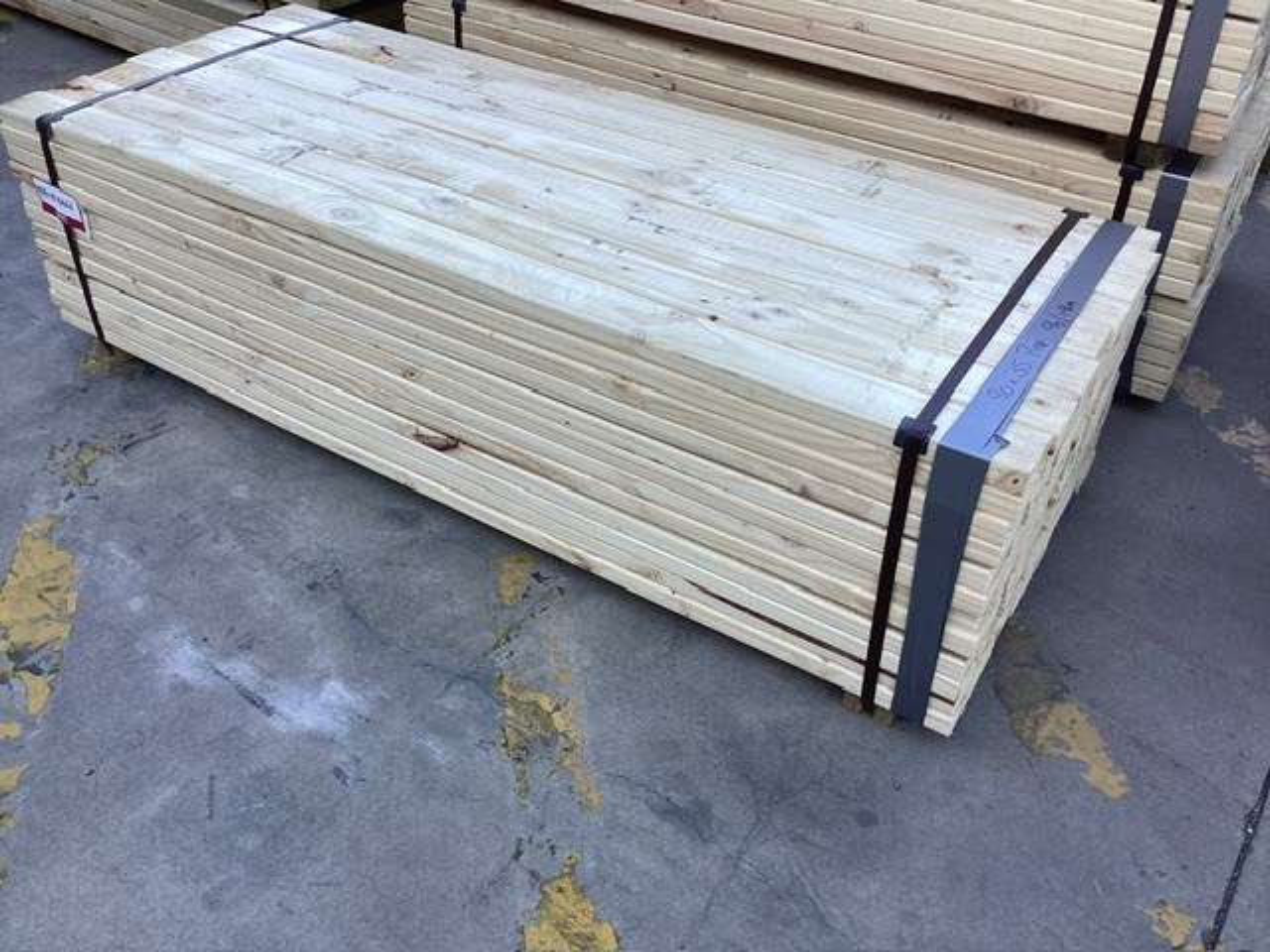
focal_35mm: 31
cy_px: 476
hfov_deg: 58.4
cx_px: 635
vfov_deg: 45.4
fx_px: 1137
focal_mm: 3.3
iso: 25
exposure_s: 1/123
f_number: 2.4
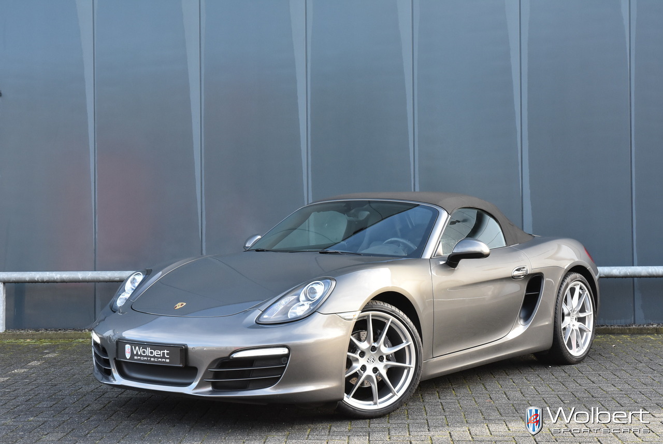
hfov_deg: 33.4
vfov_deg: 22.7
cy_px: 222
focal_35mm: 60
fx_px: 1106
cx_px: 332
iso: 800
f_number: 7.1
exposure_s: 1/200
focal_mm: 40
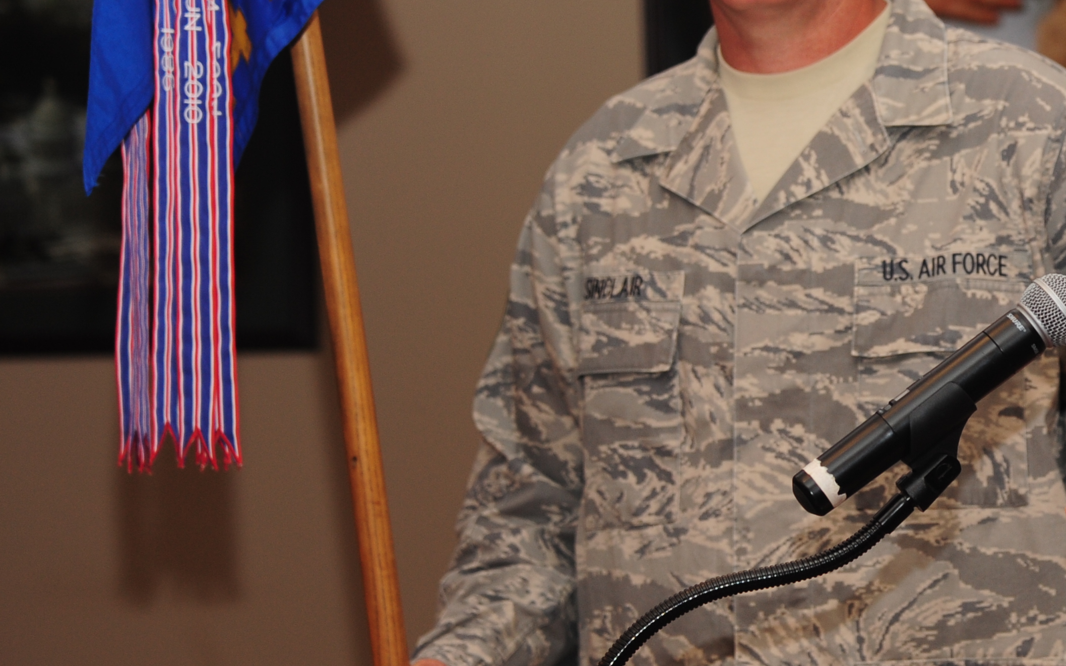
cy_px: 328
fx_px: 7147
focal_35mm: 246
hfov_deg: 8.5
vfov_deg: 5.3
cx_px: 1009
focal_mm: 120
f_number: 5
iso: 500
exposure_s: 1/200
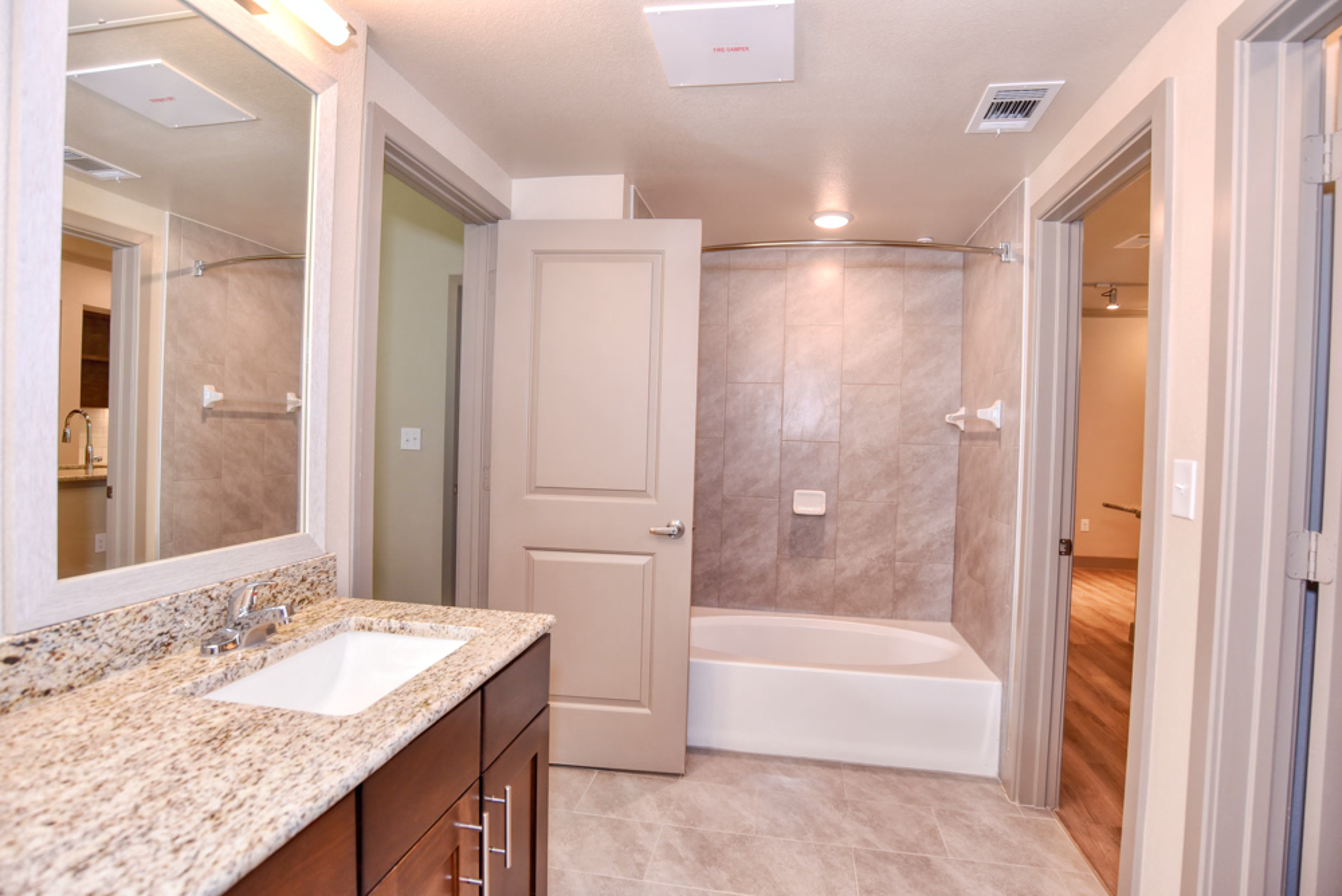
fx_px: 671
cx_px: 671
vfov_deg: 67.5
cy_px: 448
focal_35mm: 18
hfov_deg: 90.0
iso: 800
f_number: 4.5
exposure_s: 1/80
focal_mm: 18
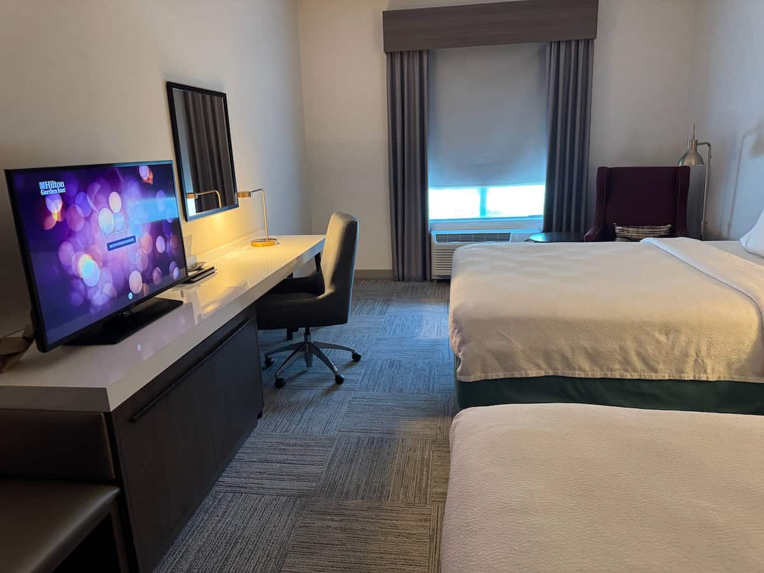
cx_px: 382
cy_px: 286
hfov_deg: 71.6
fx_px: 530
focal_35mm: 24
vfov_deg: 56.8
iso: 640
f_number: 1.8
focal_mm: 6.8
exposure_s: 1/60
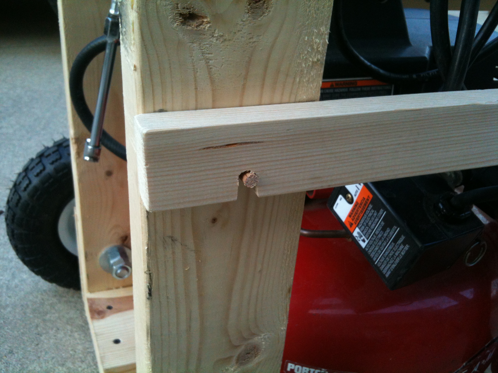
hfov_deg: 52.6
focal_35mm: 35
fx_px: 504
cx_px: 249
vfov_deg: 40.7
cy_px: 186
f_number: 2.8
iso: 100
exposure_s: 1/60
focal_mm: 3.85
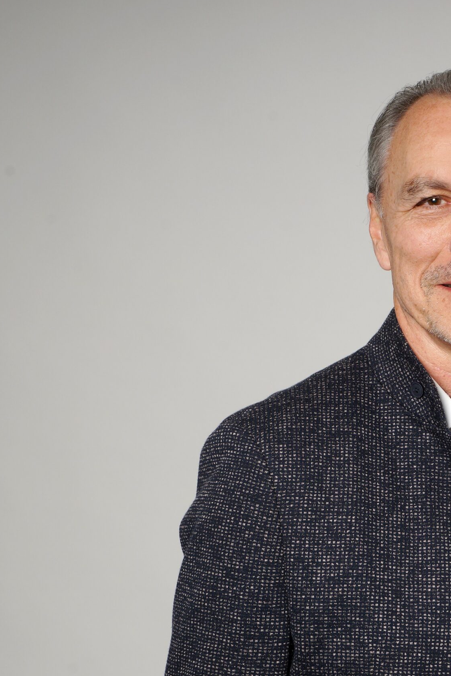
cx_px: 491
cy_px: 336
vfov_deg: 22.4
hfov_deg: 14.7
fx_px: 1710
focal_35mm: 91
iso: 160
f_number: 10
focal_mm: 60
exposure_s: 1/125
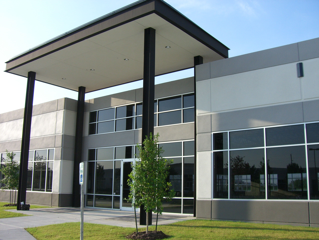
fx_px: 350
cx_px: 160
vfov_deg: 37.7
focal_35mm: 38
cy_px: 120
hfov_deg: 49.0
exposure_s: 1/320
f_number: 4.3
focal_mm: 6.2
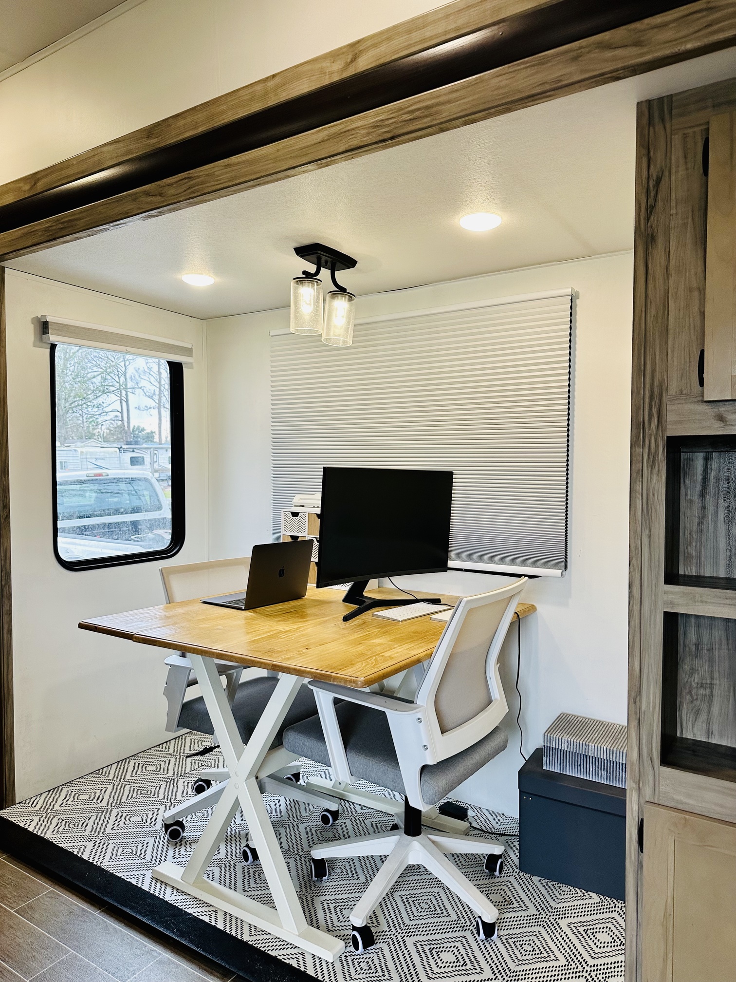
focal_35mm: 24
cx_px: 368
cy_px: 491
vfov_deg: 71.6
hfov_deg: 56.8
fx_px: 680
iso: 160
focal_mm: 6.86
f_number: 1.78
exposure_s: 1/121
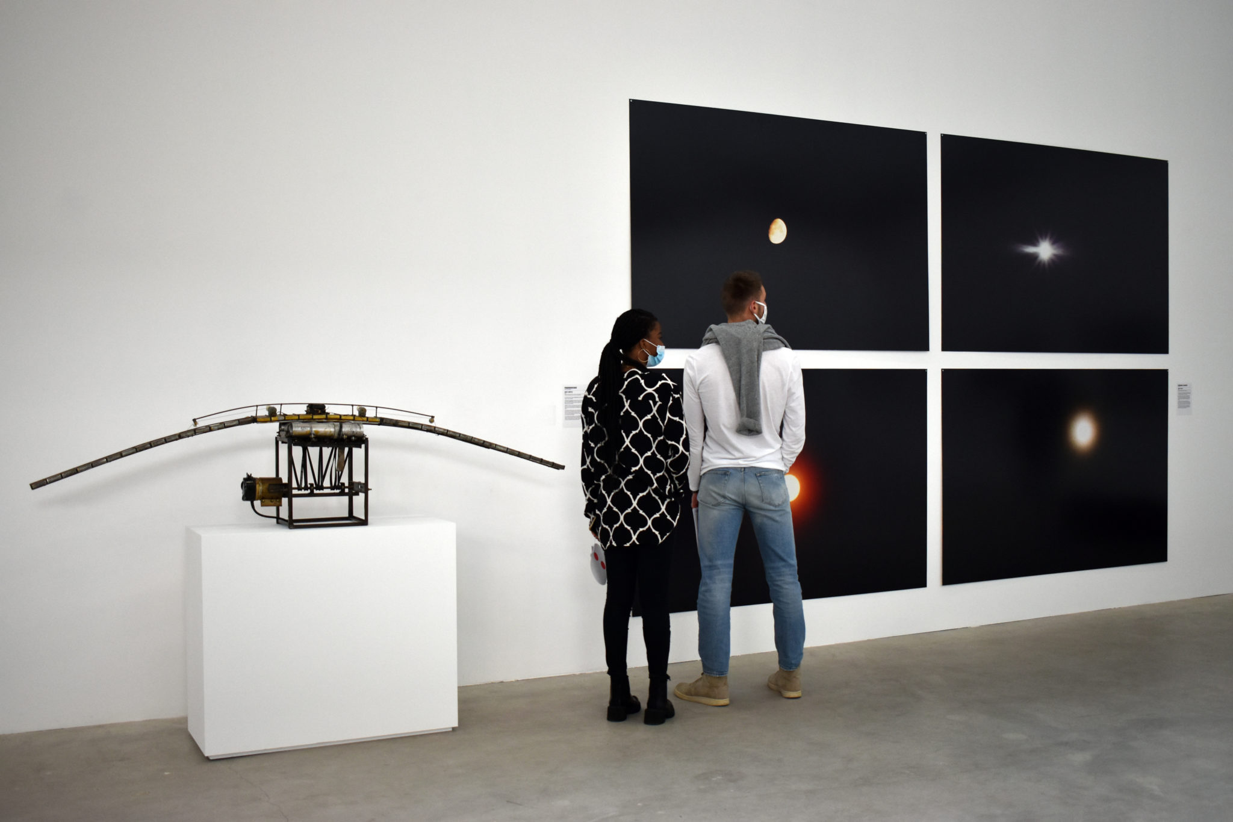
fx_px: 1233
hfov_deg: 53.1
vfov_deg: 36.9
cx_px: 616
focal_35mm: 36
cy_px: 411
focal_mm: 24
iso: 560
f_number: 4
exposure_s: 1/250
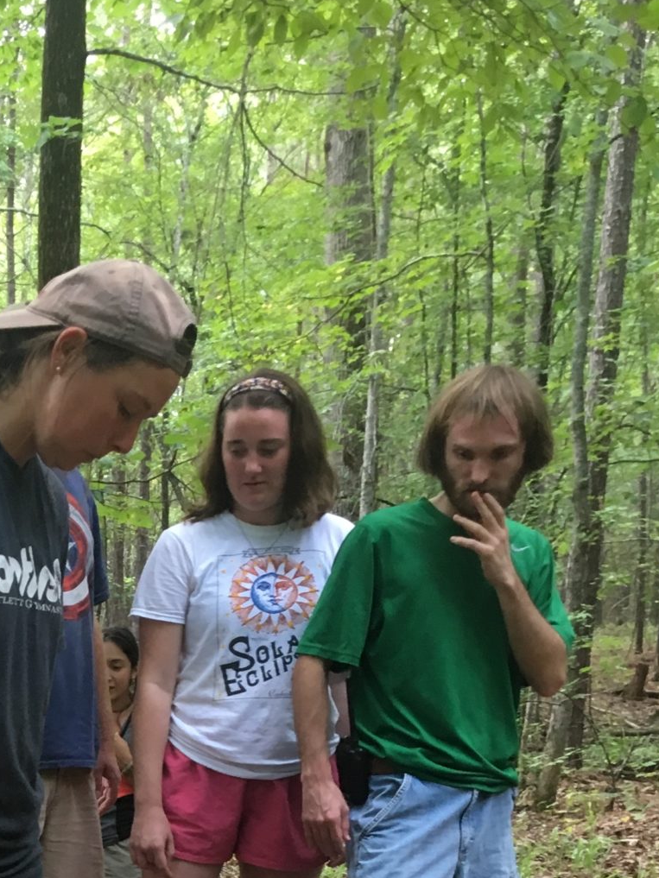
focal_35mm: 73
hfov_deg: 19.2
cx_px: -105
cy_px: 1073
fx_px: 1853
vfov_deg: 24.1
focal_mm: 4.15
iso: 80
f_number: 2.2
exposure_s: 1/30
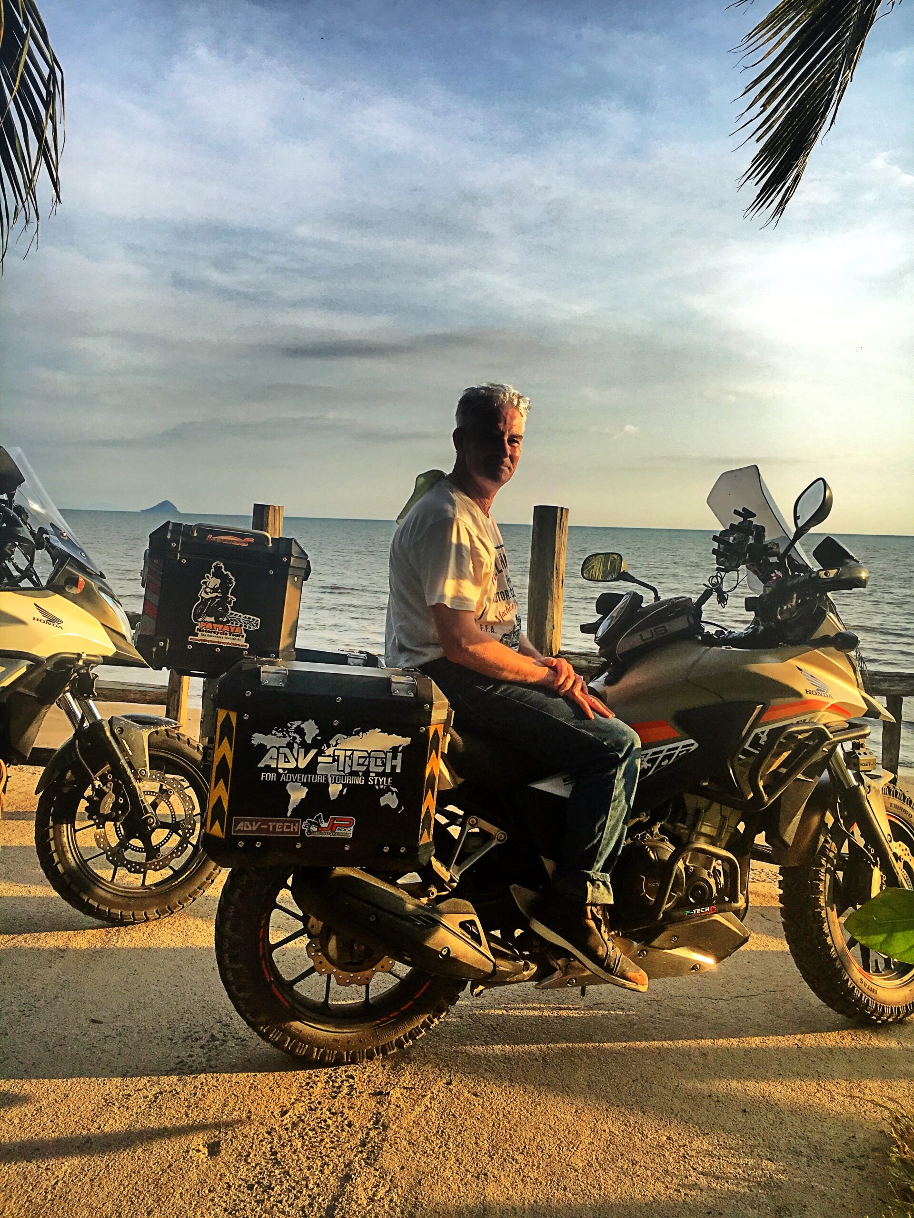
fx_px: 1021
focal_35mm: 29
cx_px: 457
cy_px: 609
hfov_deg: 48.2
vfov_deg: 61.7
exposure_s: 1/785
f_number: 2.2
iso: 25
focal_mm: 4.15
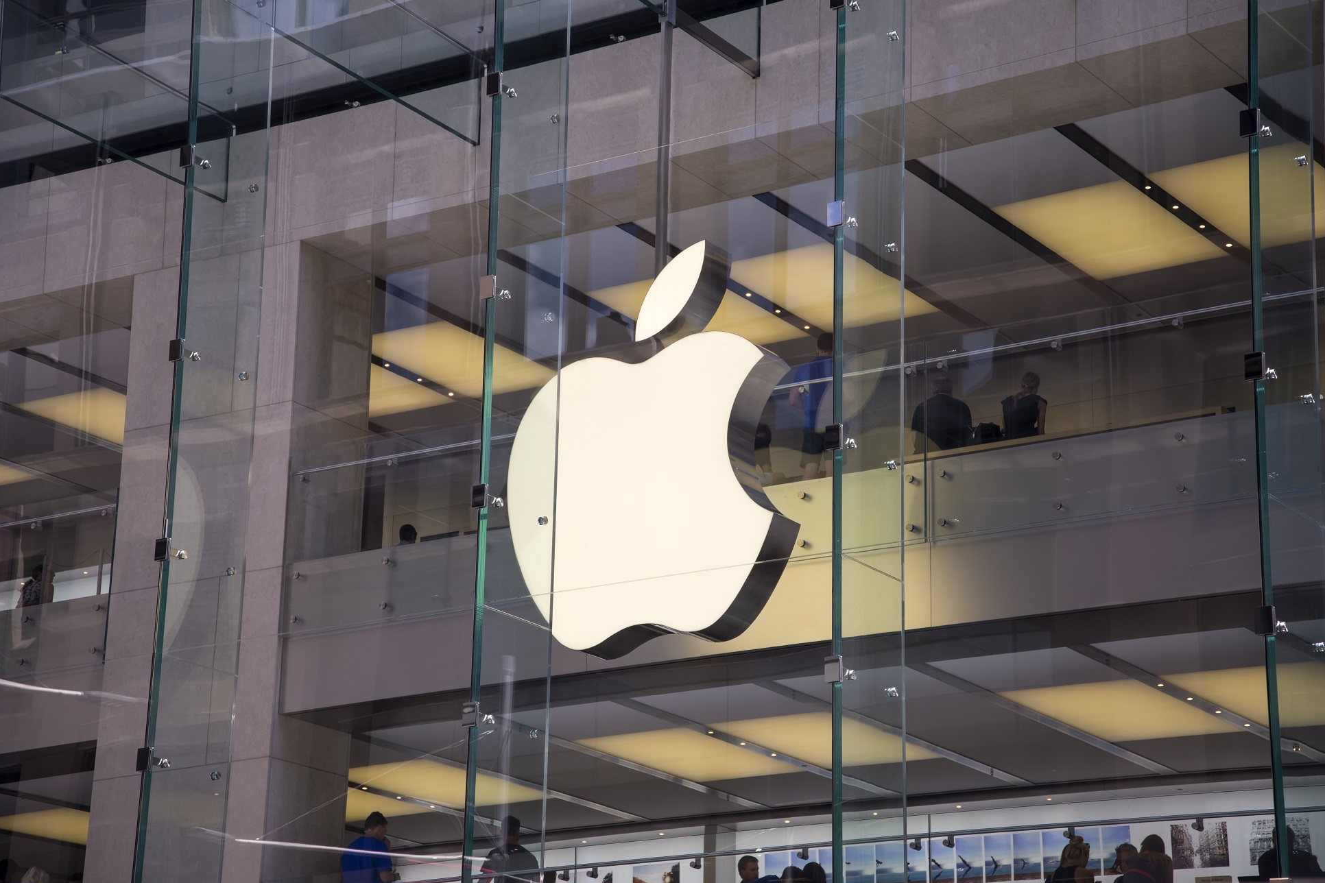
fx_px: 3239
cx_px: 673
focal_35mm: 88
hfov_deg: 23.1
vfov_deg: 15.5
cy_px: 446
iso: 200
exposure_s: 1/500
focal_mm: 85
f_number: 4.5
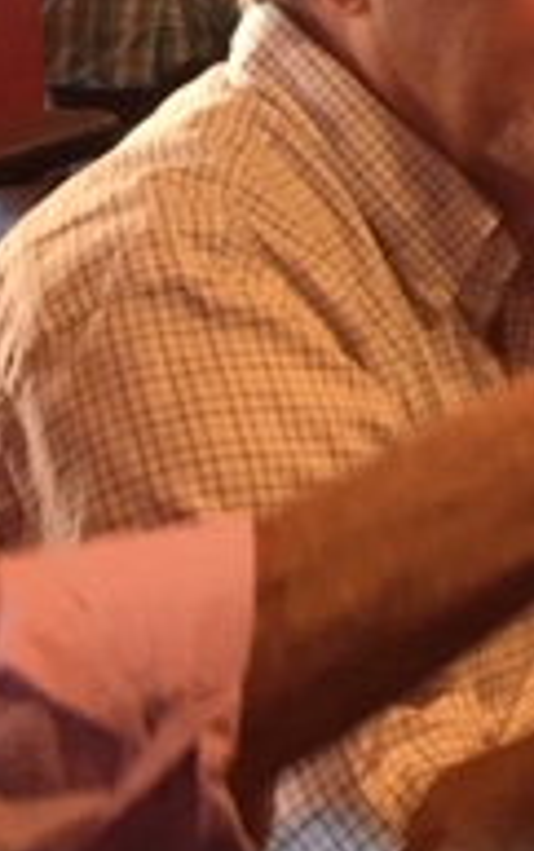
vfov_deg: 19.7
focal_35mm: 102
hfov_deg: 12.4
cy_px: -22
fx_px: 2370
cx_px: 750
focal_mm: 4.15
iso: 125
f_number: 2.2
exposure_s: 1/15
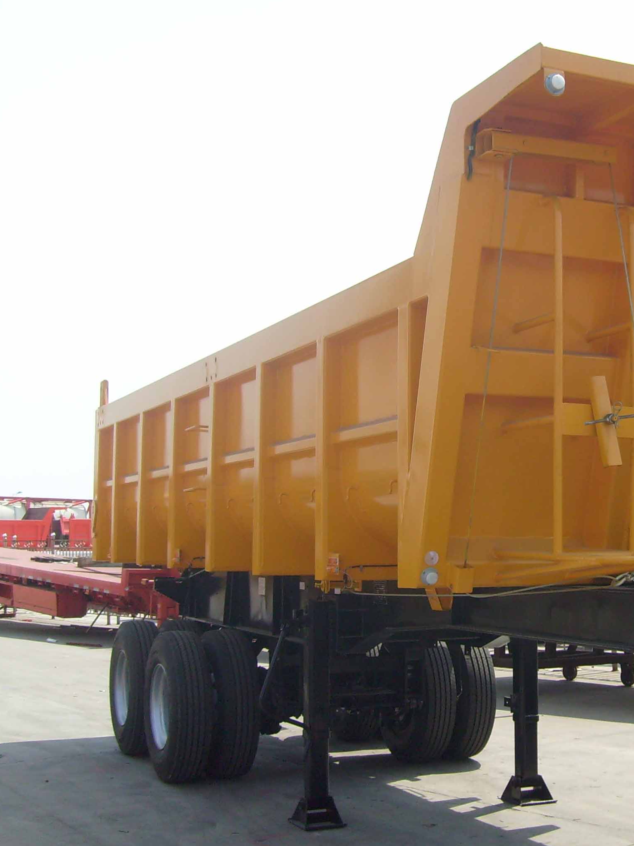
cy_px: 389
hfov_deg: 27.1
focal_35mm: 53
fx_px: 1294
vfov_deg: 36.1
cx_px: 489
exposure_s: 1/125
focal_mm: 5.8
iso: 80
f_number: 7.1
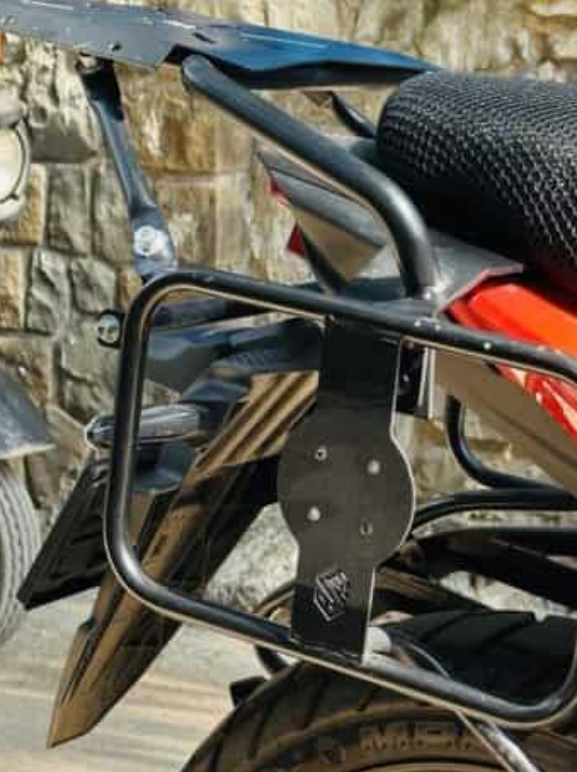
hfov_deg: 15.0
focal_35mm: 98
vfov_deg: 20.0
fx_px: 2181
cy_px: 351
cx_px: 445
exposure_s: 1/190
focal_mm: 6.86
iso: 64
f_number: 1.78
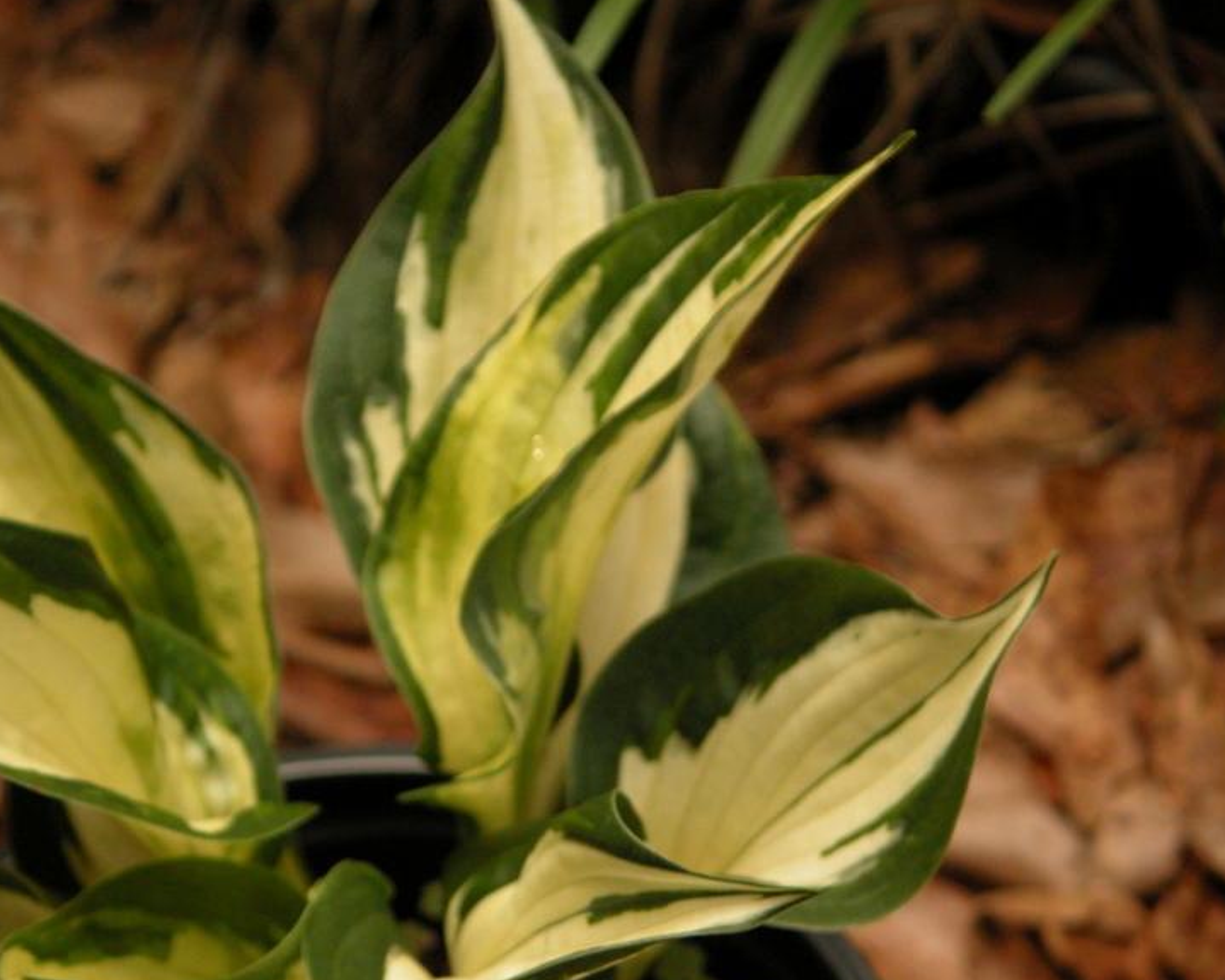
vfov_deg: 6.5
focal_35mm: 239
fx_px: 8664
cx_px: 429
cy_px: 624
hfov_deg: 8.1
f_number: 4
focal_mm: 44.7
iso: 200
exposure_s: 1/125
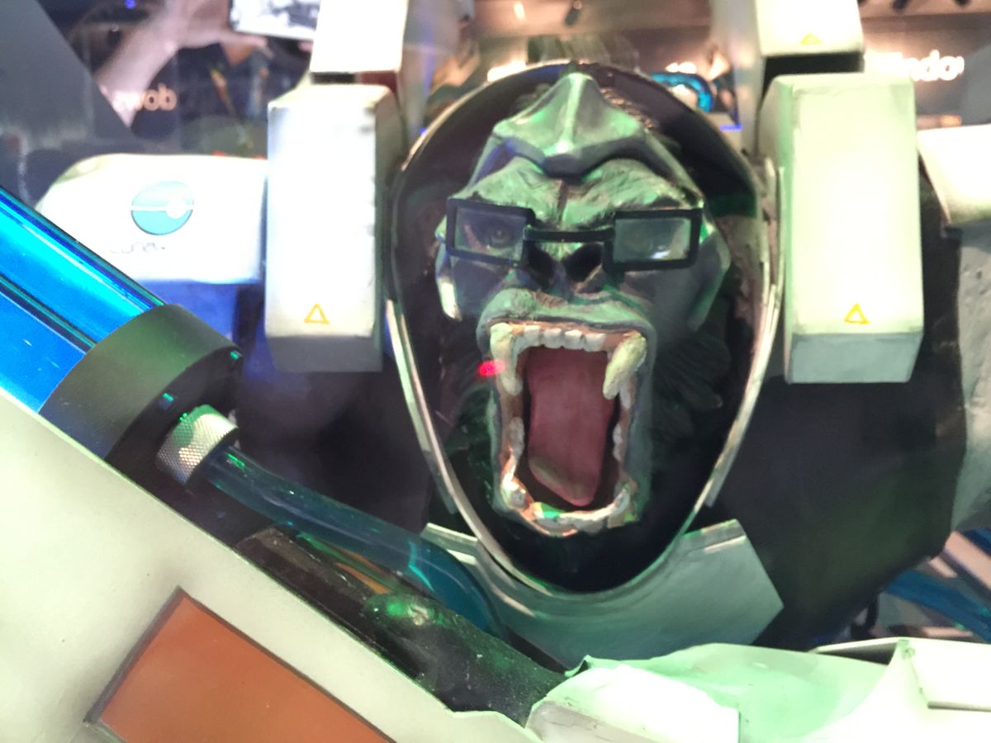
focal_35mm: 29
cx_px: 496
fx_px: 830
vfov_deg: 48.2
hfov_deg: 61.7
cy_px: 372
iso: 125
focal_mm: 4.15
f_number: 2.2
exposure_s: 1/4
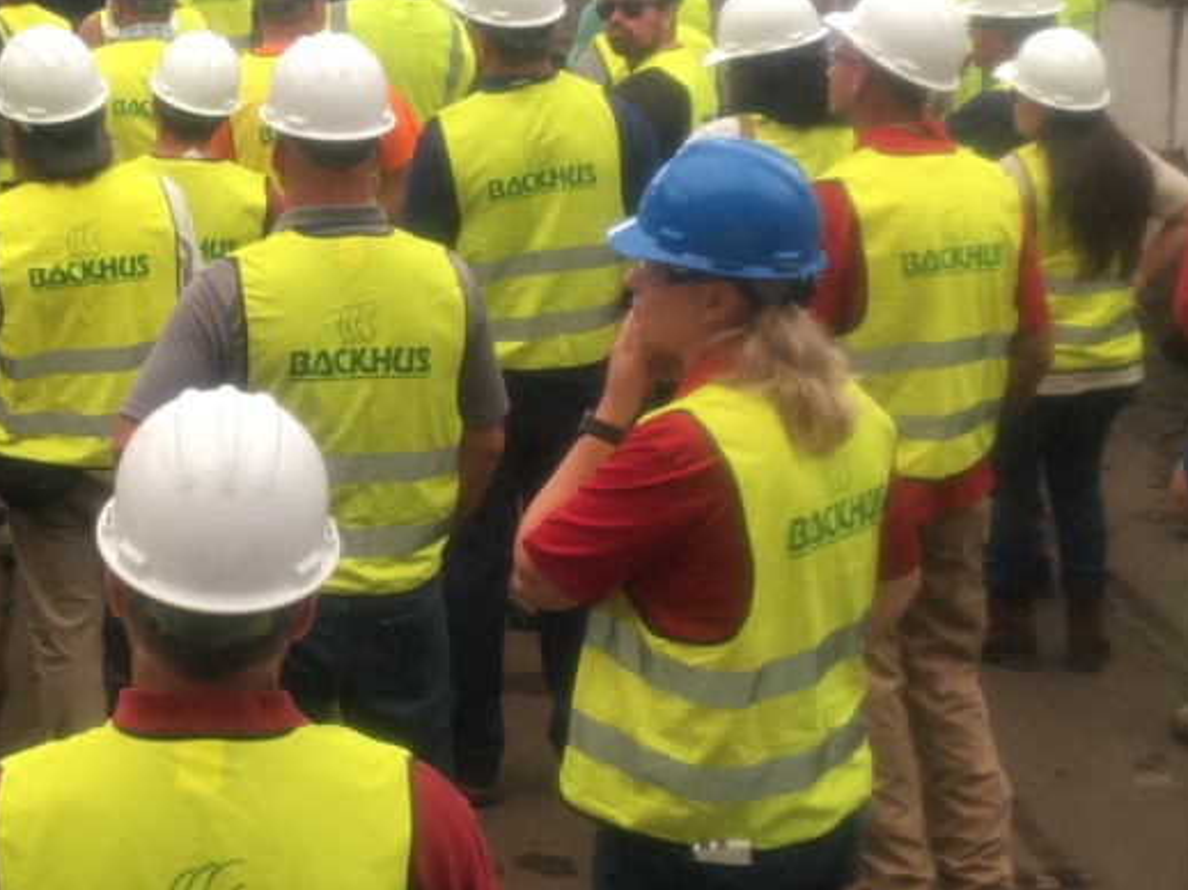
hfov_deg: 22.5
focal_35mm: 86
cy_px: 397
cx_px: 248
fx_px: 2950
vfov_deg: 17.1
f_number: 2.2
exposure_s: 1/120
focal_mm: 4.15
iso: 40
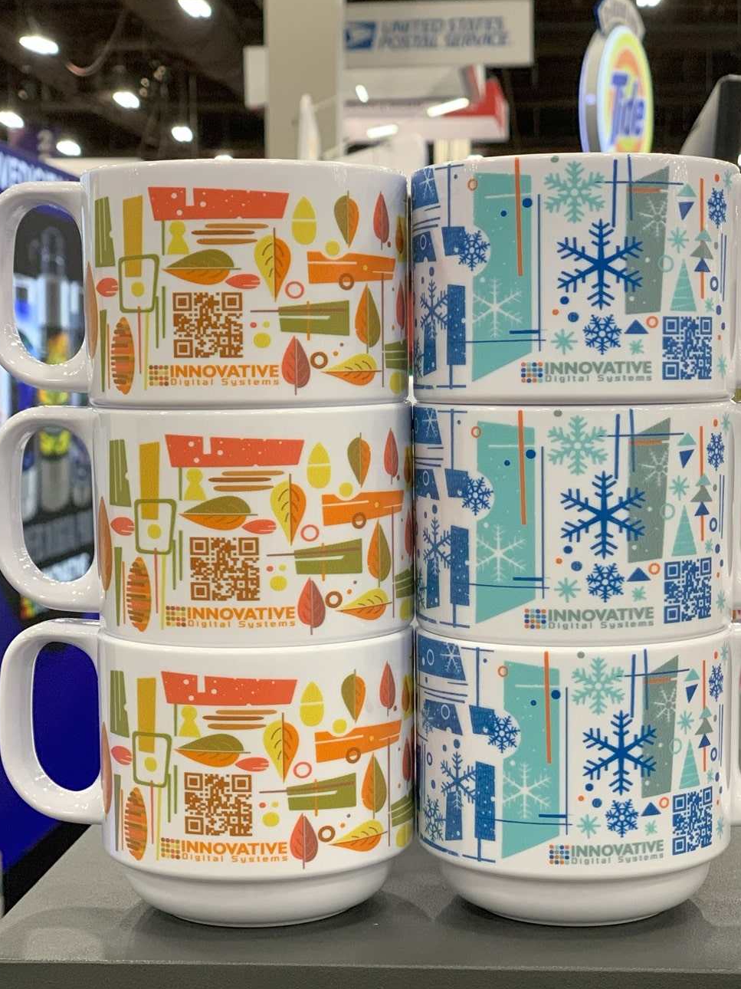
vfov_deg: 29.8
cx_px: 426
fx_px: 1856
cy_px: 578
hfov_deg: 22.6
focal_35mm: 65
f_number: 2.4
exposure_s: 1/73
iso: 125
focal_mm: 6
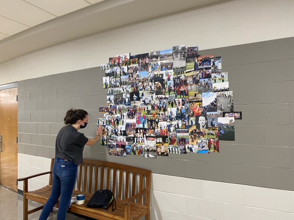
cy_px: 110
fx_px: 221
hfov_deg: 67.3
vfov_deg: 53.1
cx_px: 147
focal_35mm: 26
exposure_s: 1/60
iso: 160
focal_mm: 4.25
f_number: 1.8
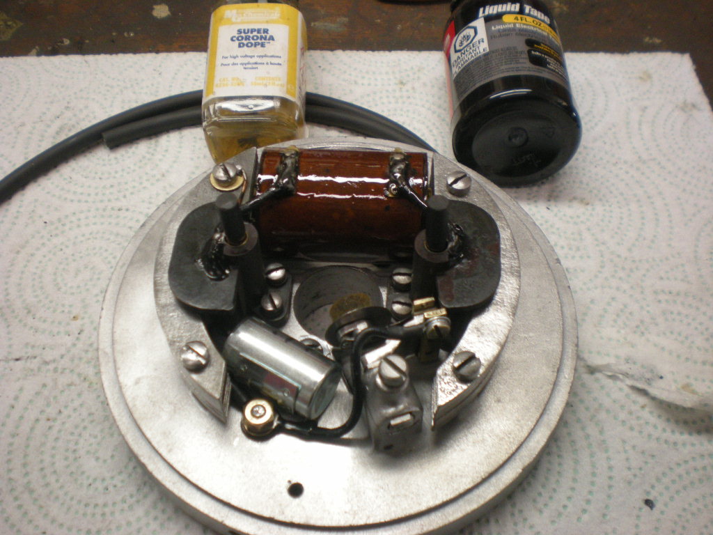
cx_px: 356
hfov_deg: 49.0
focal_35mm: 38
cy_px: 268
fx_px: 783
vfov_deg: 37.7
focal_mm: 6.3
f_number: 3.1
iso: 200
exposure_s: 1/41.5
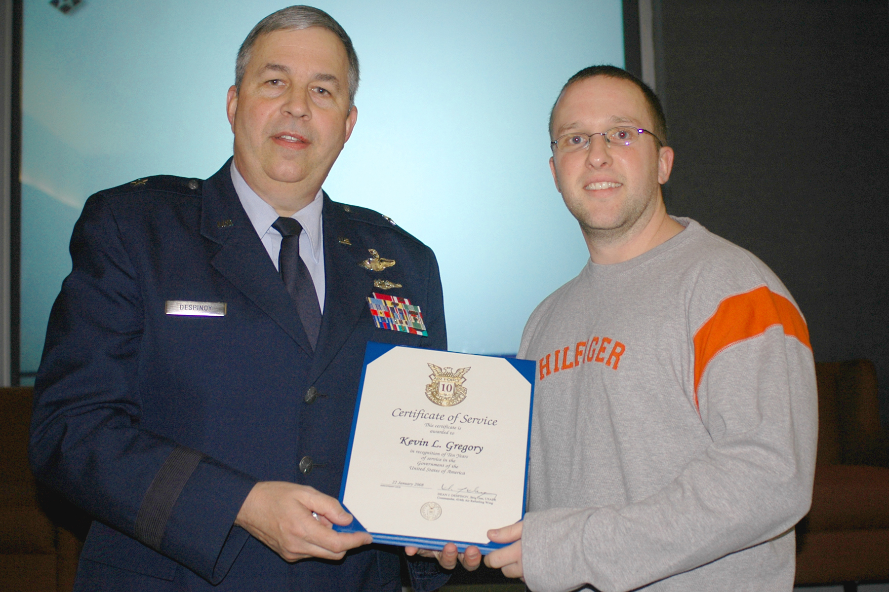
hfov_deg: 46.4
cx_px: 444
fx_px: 1037
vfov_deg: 31.9
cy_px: 296
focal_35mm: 42
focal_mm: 28
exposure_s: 1/60
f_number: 2.8
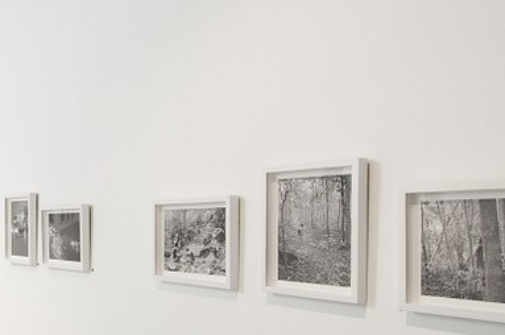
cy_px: 229
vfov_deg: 31.5
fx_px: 588
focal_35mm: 42
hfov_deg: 41.5
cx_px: 22
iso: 200
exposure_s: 1/13
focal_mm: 16
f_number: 10
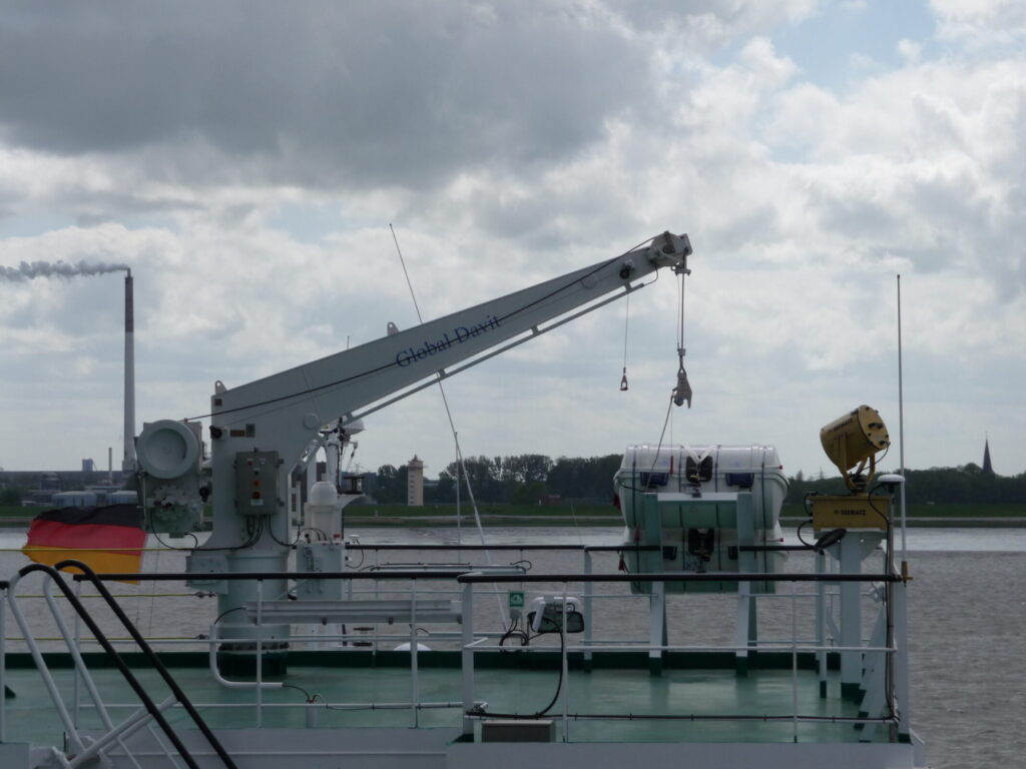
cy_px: 384
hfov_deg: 16.6
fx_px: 3527
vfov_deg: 12.5
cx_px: 513
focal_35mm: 119
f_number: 4.7
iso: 100
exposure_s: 1/1300
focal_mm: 20.3
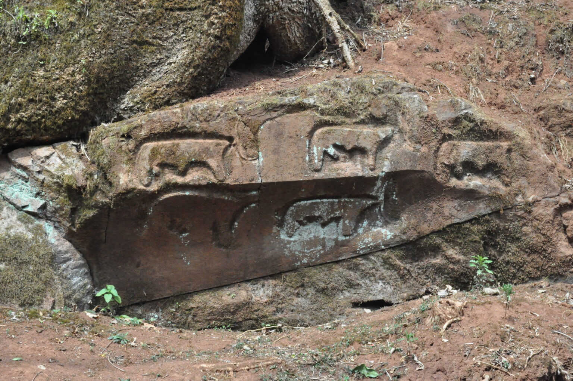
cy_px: 190
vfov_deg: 23.7
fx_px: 906
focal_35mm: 57
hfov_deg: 35.1
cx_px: 286
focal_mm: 38
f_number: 14
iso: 3200
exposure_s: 1/160
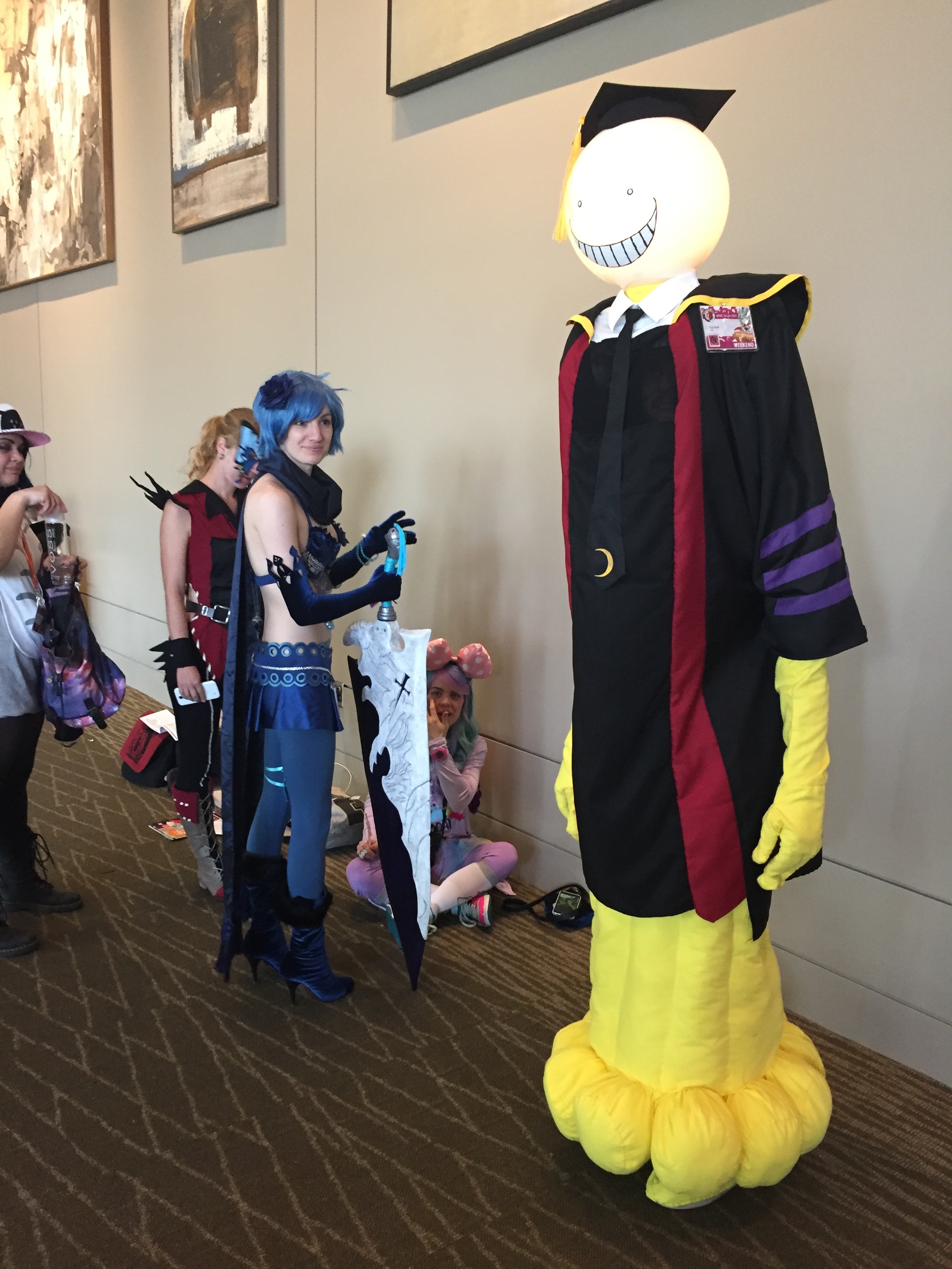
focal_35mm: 29
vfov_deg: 61.7
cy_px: 634
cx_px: 476
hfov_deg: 48.2
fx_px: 1063
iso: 200
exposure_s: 1/30
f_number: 2.2
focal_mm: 4.15
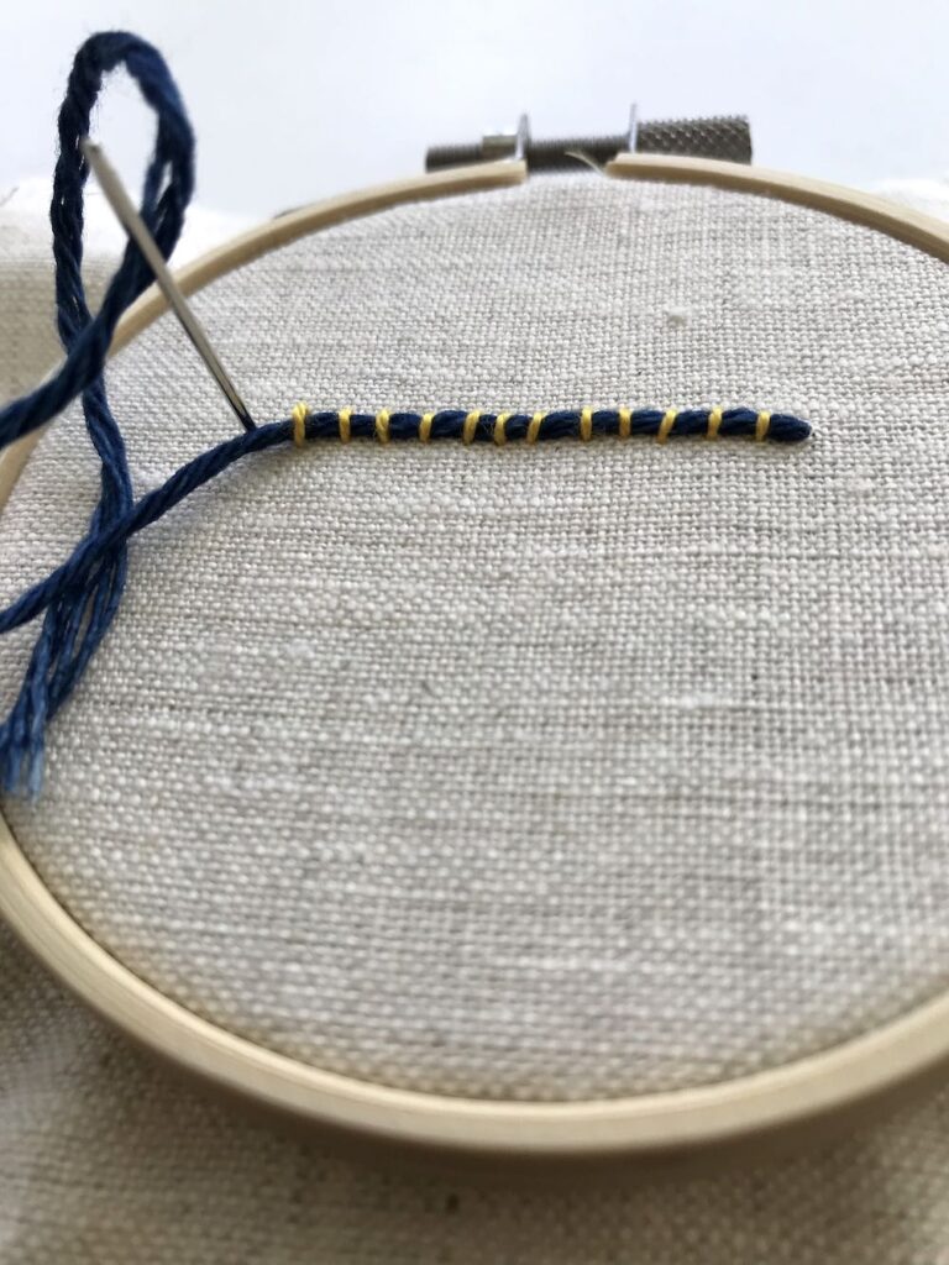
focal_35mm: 28
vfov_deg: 63.4
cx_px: 474
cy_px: 632
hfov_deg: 49.7
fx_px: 1023
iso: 20
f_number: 1.8
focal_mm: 3.99
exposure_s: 1/317
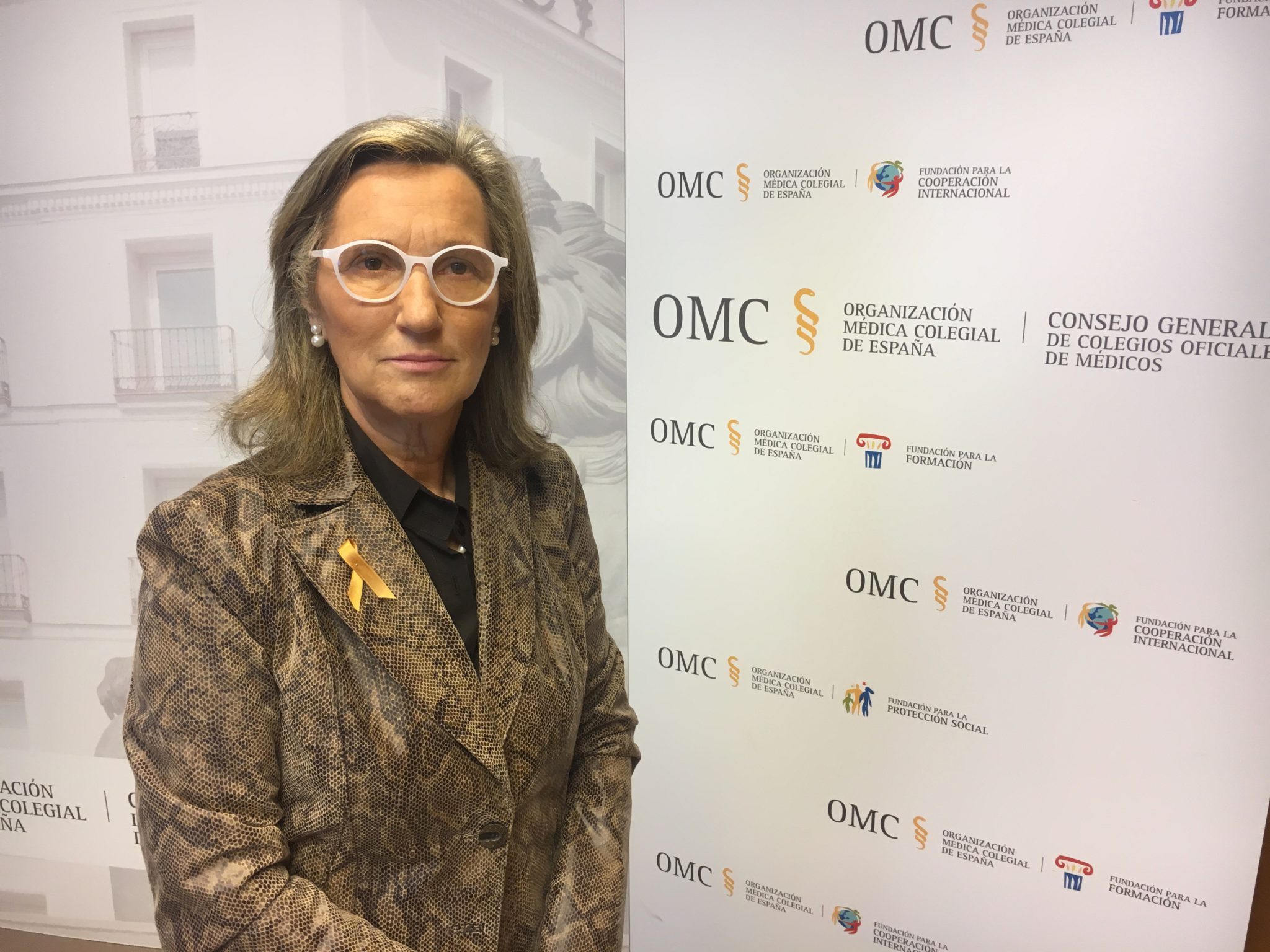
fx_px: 1064
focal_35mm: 29
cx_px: 635
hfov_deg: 61.7
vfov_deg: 48.2
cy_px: 476
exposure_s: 1/33
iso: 64
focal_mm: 4.15
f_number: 2.2
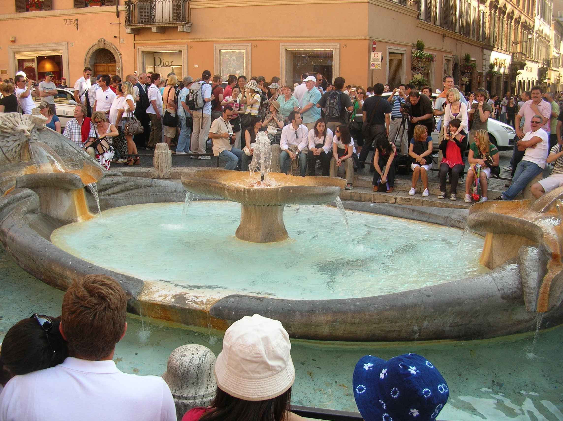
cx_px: 282
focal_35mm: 35
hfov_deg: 52.7
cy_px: 210
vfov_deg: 40.6
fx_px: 569
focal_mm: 5.8
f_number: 2.8
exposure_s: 1/226
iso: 50
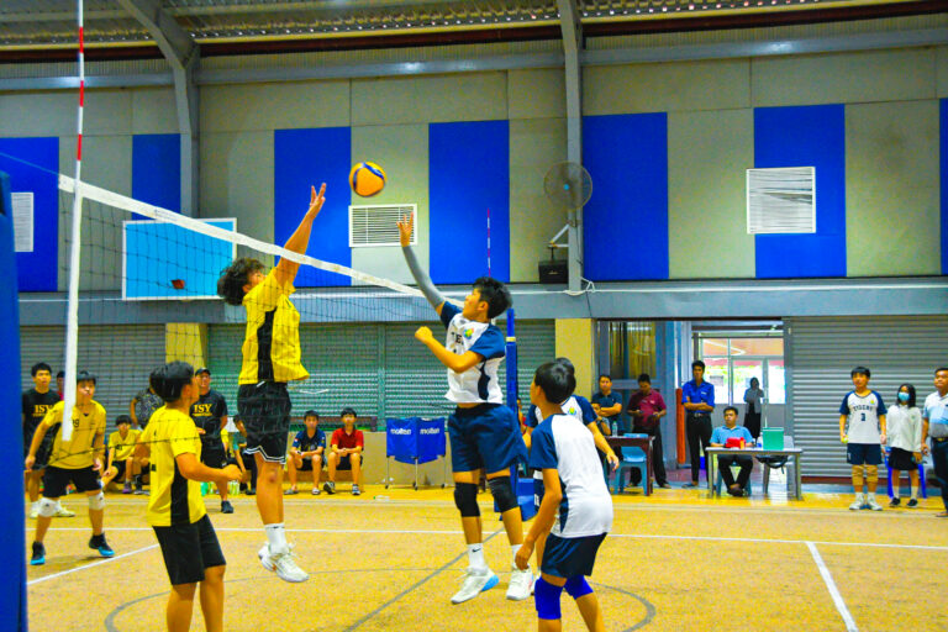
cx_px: 474
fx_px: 1343
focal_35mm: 51
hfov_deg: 38.9
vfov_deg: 26.5
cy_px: 316
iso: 3200
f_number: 5
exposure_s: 1/250
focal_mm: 34
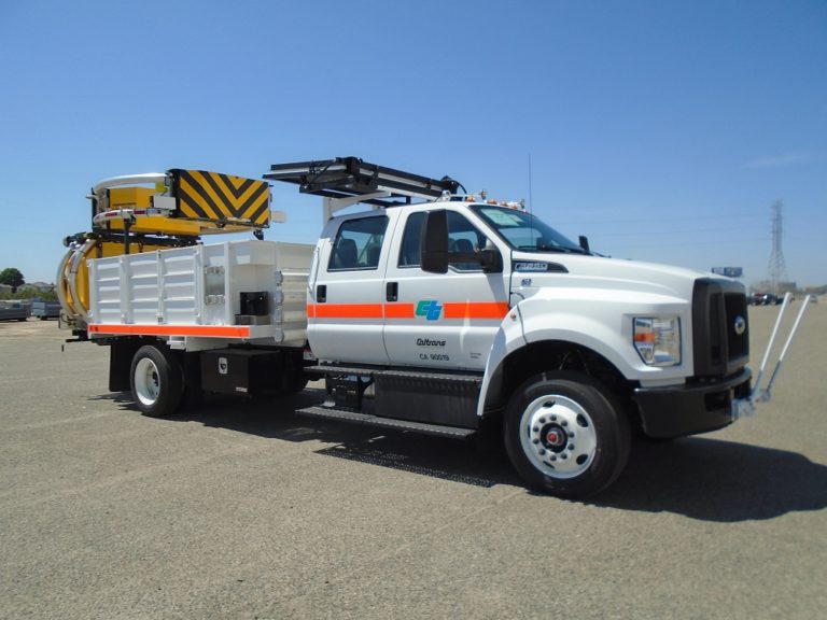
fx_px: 621
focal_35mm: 26
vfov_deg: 53.1
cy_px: 310
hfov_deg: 67.3
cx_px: 414
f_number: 8
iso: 100
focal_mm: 4.6
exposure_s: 1/250
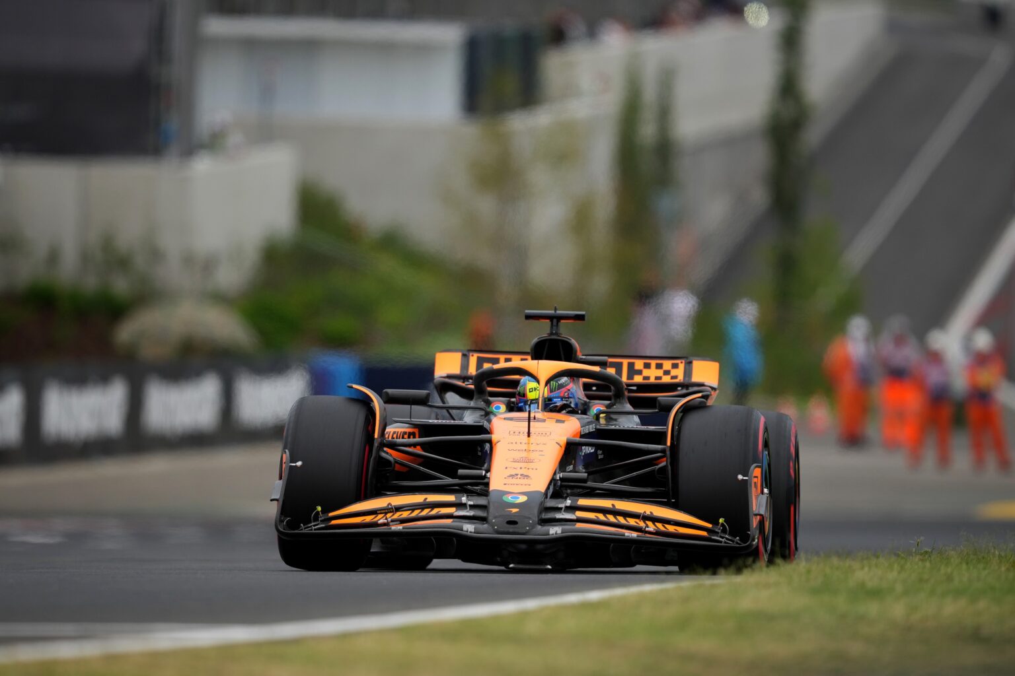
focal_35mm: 600
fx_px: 16915
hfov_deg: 3.4
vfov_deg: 2.3
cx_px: 508
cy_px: 338
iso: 320
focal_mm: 400
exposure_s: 1/2500
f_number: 2.8
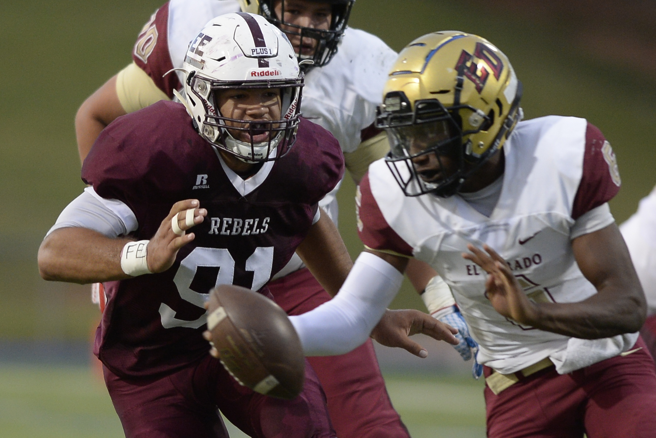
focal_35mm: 300
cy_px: 219
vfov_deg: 4.6
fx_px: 5467
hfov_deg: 6.9
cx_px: 328
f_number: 2.8
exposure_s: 1/1000
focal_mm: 300
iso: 1600
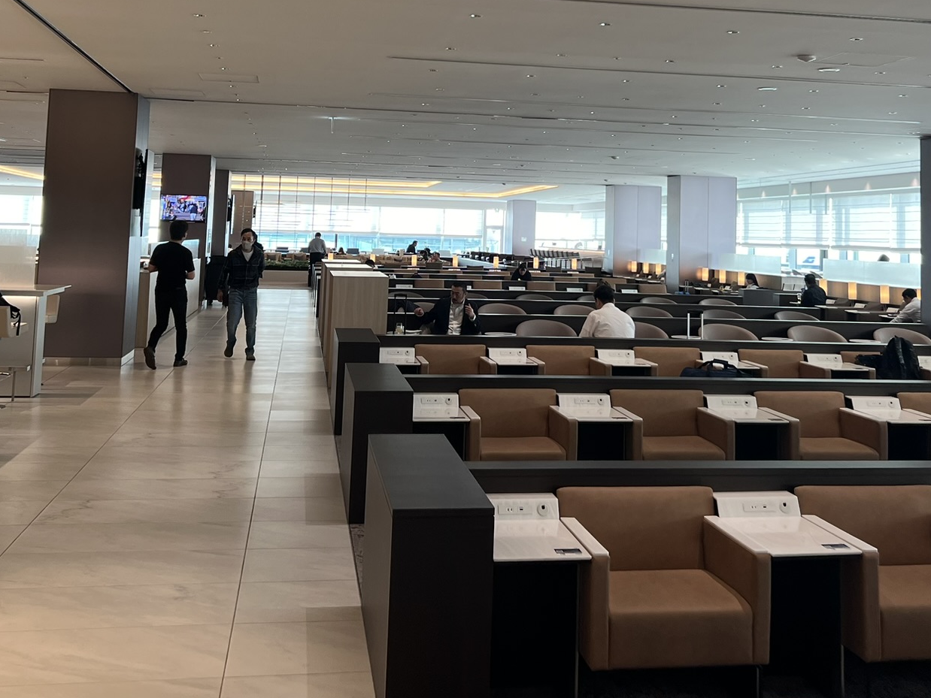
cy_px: 134
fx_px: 1157
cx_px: 511
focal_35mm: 43
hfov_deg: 43.8
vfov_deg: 32.6
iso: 40
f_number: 1.5
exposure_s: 1/137
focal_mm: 5.7
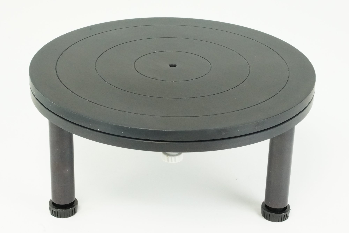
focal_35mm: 60
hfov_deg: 33.4
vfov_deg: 22.6
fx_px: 582
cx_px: 174
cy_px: 116
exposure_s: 1/250
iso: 10000
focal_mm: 60
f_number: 22
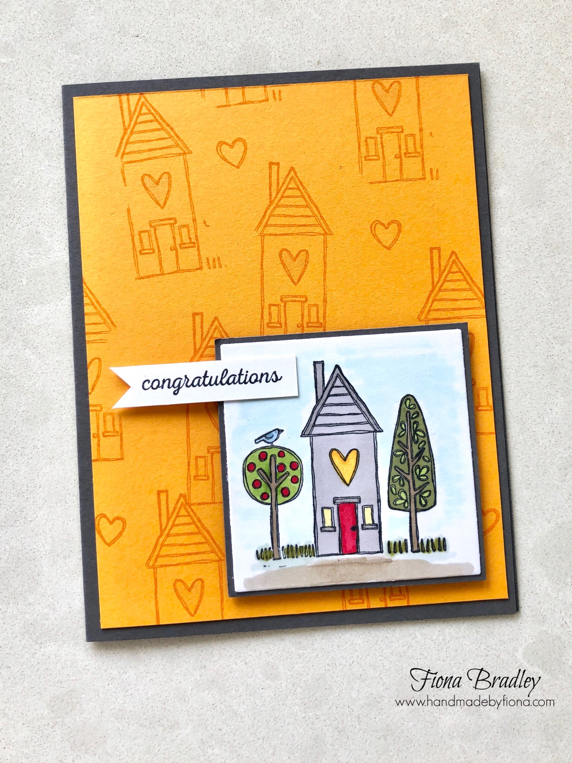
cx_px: 286
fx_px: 617
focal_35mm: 28
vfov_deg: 63.4
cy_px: 382
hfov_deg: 49.7
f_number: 1.8
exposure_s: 1/120
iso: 32
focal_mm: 3.99
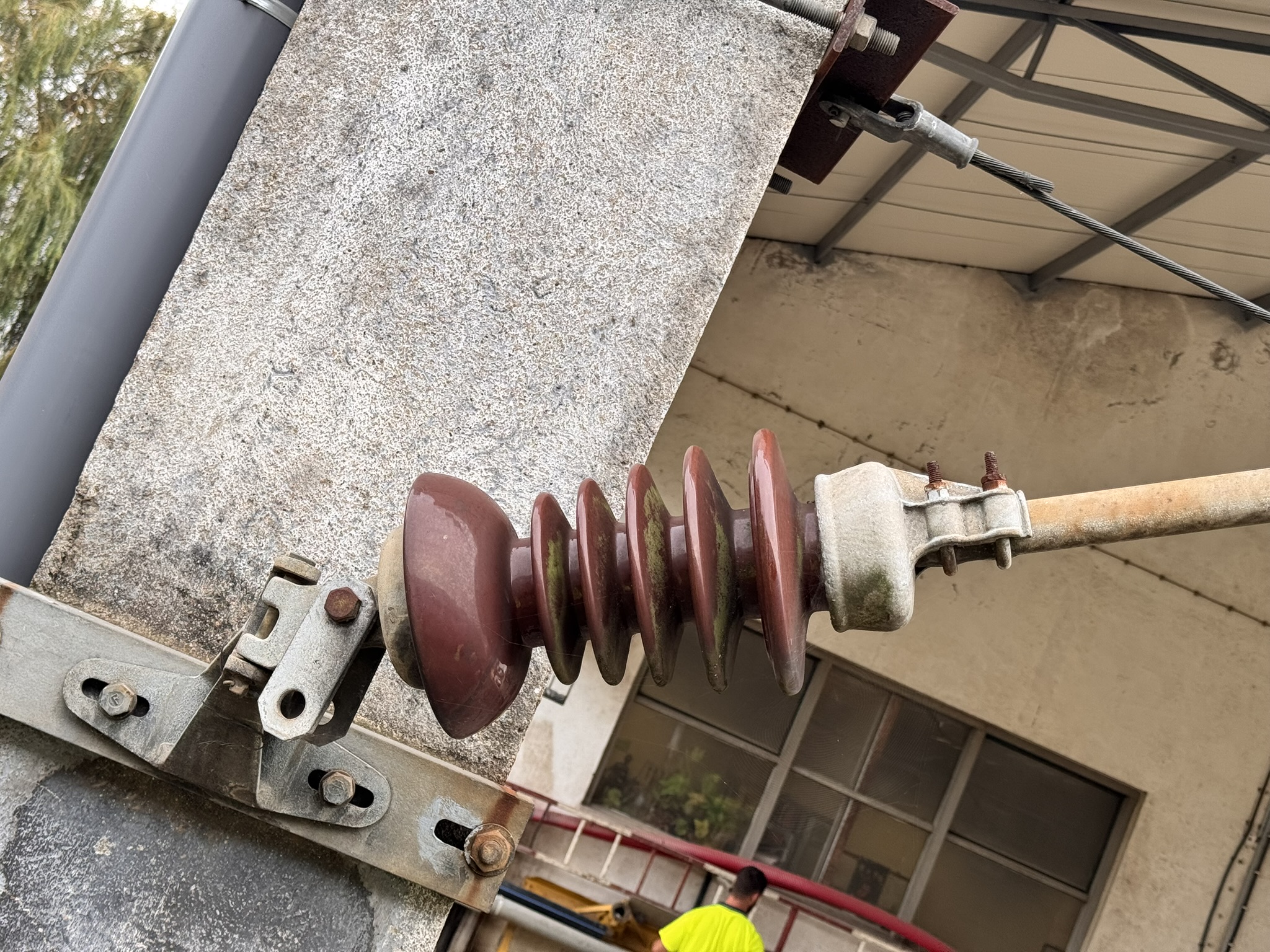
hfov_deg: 39.7
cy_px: 476
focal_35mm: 48
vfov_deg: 30.3
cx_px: 635
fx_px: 1761
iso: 64
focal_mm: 6.76
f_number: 1.78
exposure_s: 1/362
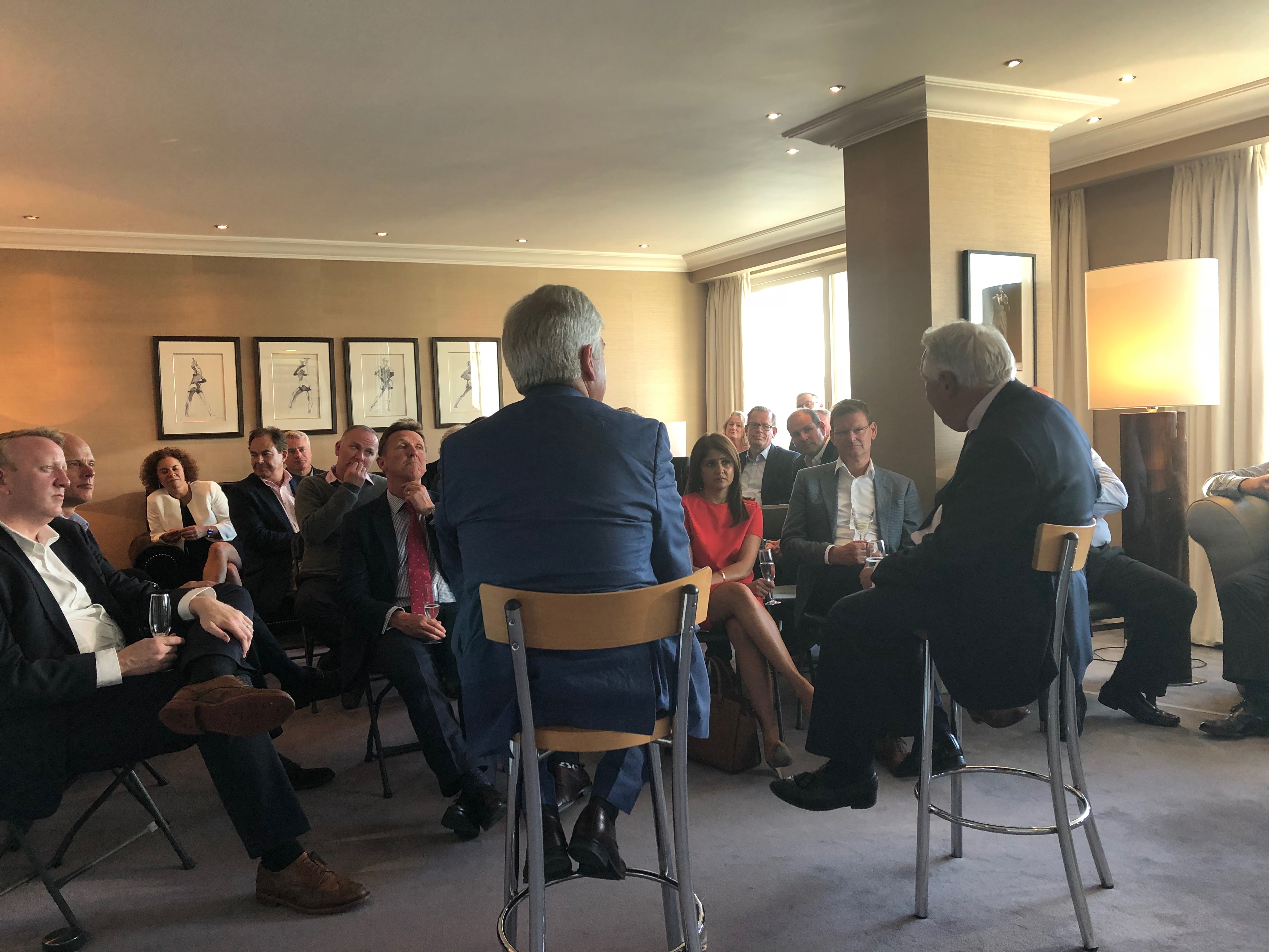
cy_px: 476
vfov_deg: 49.7
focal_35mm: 28
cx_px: 634
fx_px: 1026
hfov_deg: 63.4
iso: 40
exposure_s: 1/33
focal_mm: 3.99
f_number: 1.8
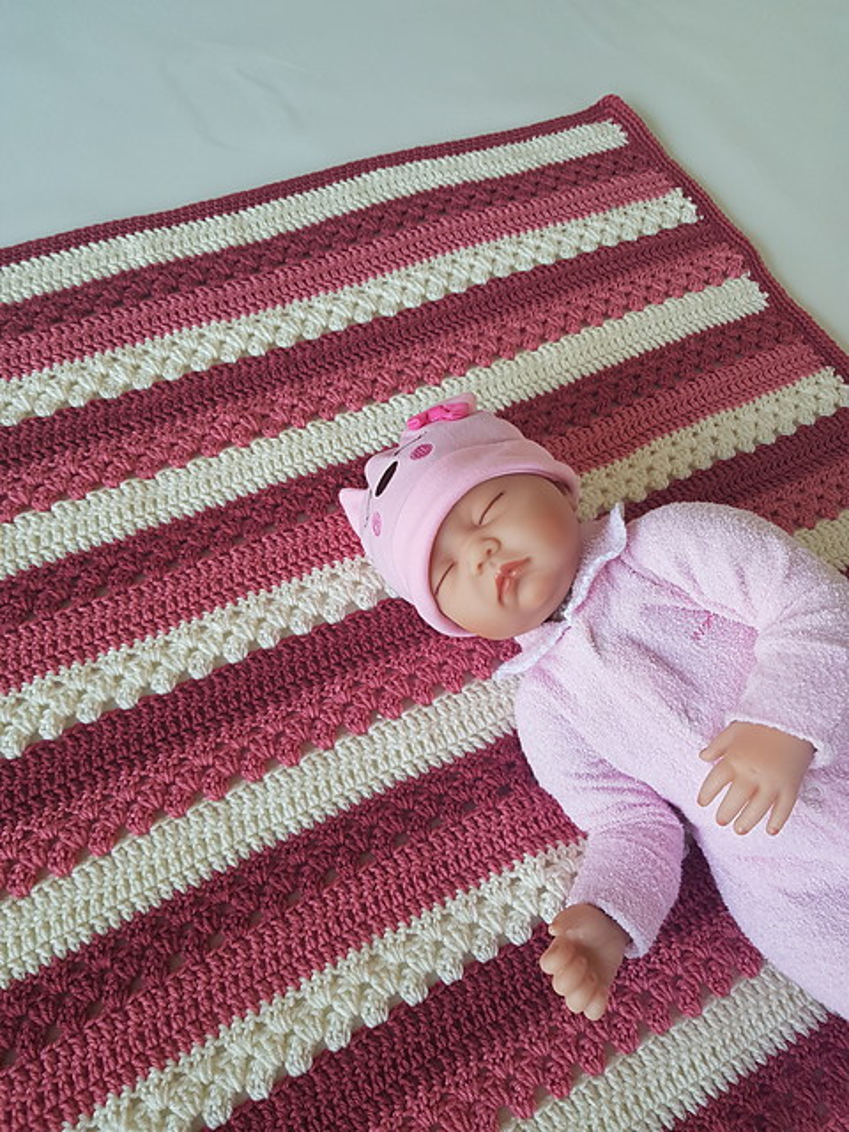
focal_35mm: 26
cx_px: 424
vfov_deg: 67.3
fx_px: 850
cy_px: 566
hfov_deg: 53.1
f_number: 1.7
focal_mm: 4.2
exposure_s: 1/100
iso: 64
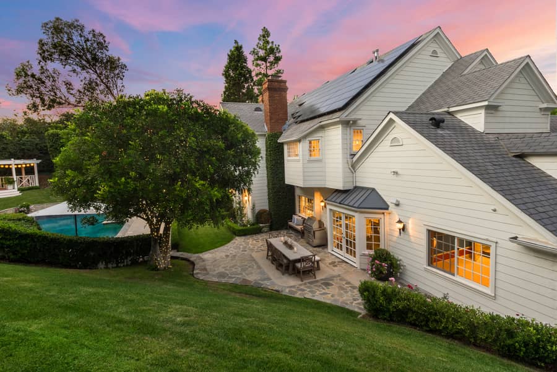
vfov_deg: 67.4
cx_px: 278
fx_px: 279
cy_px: 186
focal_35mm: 18
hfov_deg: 90.0
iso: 400
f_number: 20
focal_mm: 18
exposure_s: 1/5
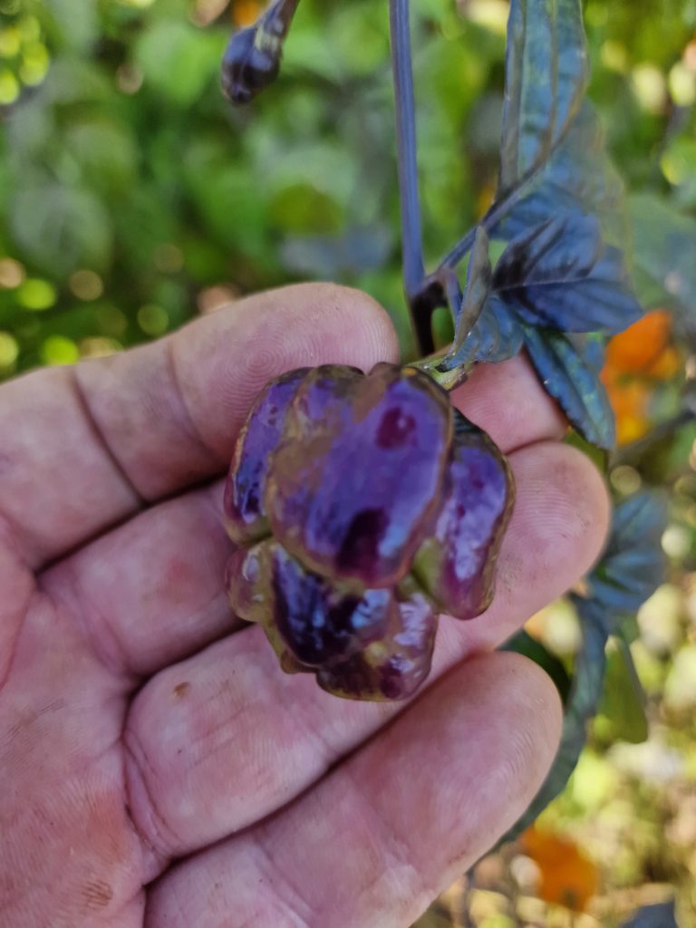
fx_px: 617
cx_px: 348
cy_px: 464
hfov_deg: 58.9
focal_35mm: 23
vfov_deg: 73.9
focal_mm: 6.4
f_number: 1.8
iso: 50
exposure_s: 1/185
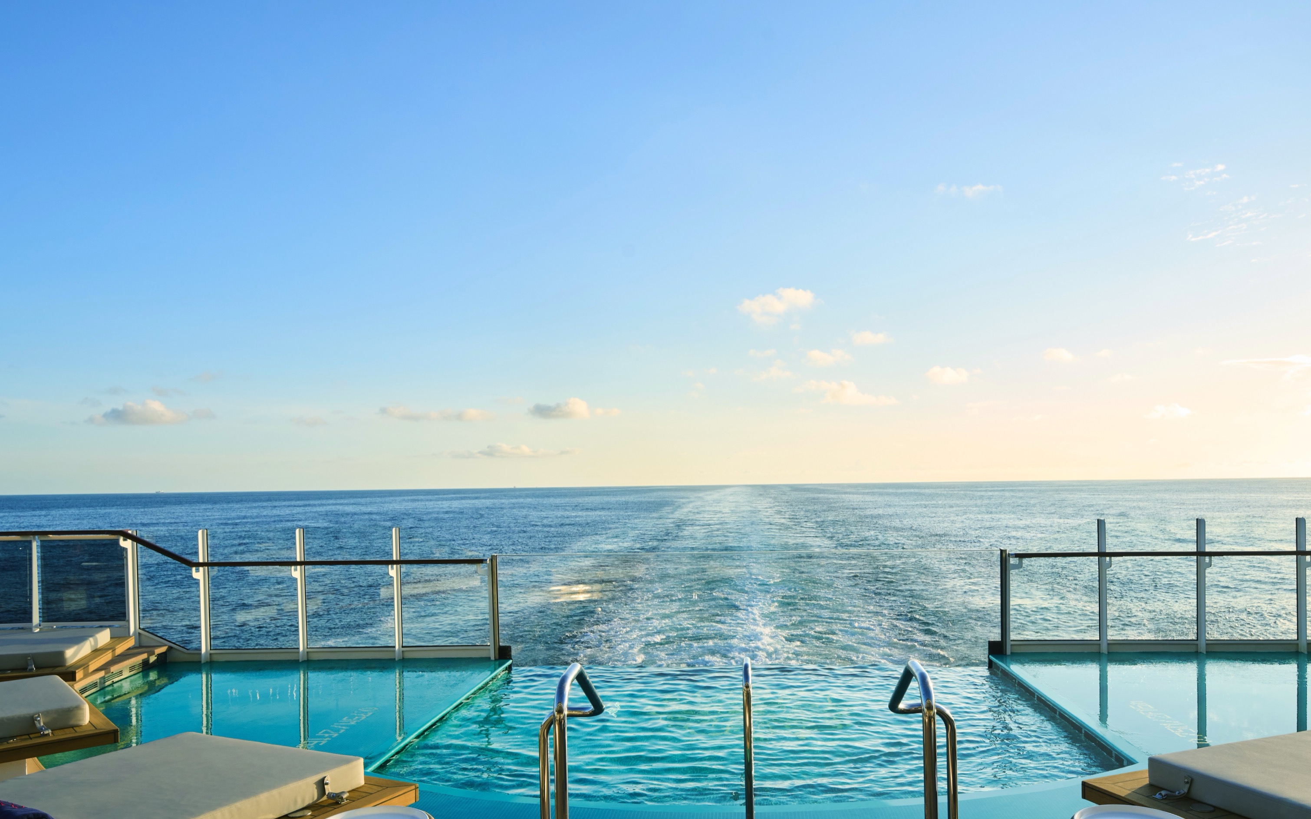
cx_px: 743
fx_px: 965
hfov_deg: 68.1
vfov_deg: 45.6
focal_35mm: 27
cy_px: 513
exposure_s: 1/200
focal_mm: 20
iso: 400
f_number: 11
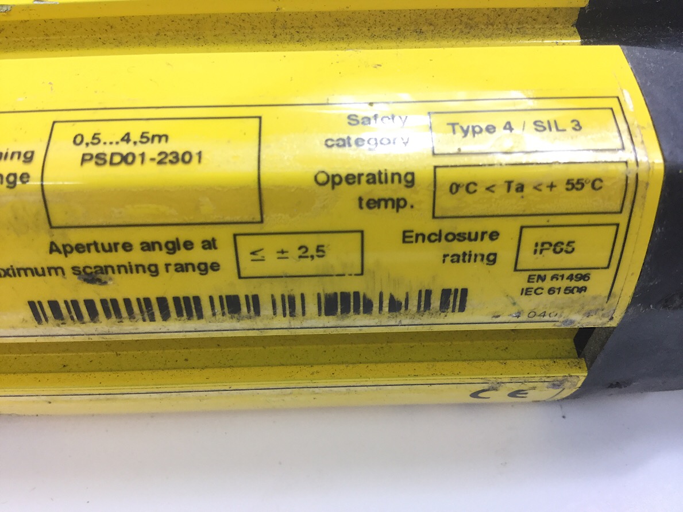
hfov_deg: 58.3
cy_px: 256
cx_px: 342
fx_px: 612
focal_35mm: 31
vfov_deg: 45.4
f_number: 2.4
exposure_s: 1/33
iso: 32
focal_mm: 3.3
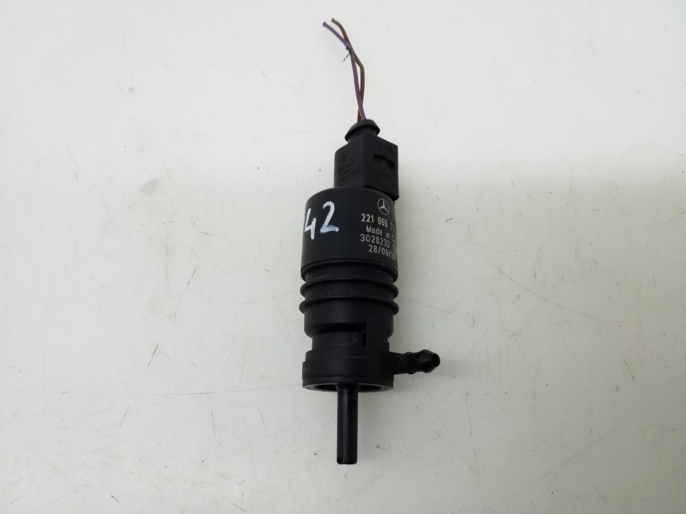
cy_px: 257
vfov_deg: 51.4
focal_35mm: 27
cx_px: 343
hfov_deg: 65.3
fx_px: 535
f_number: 1.9
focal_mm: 3.6
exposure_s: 1/50
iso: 100
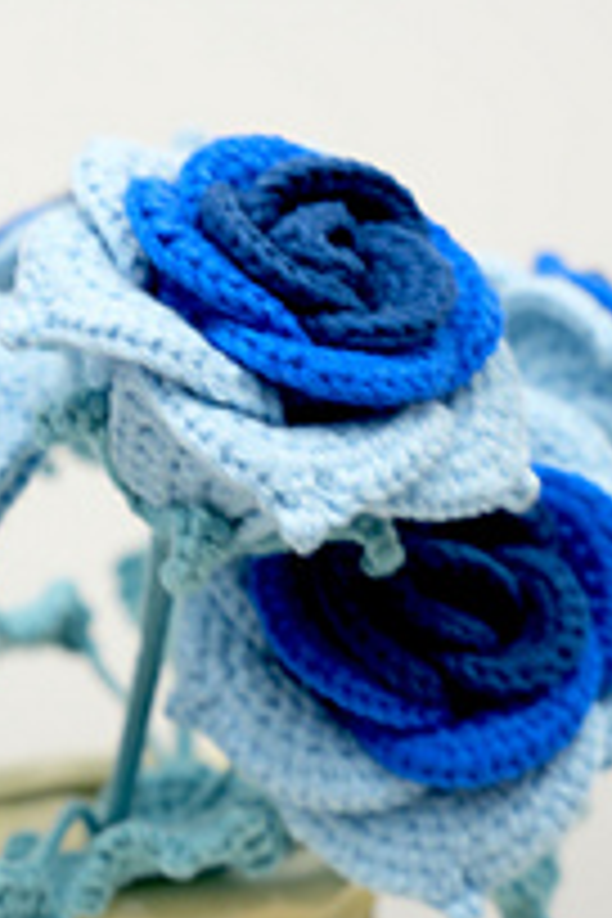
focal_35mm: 115
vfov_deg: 17.8
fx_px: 2932
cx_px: 182
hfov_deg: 11.9
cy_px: 522
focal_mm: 47
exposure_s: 1/8
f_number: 5
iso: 100
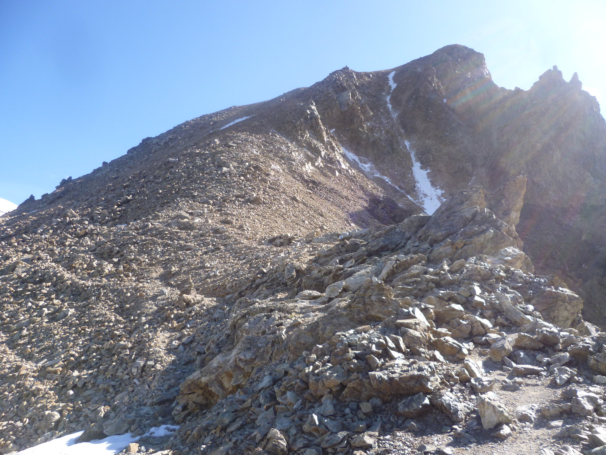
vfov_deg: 49.8
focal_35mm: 28
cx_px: 303
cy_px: 228
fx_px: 490
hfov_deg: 63.4
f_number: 2.8
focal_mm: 5
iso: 80
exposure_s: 1/400
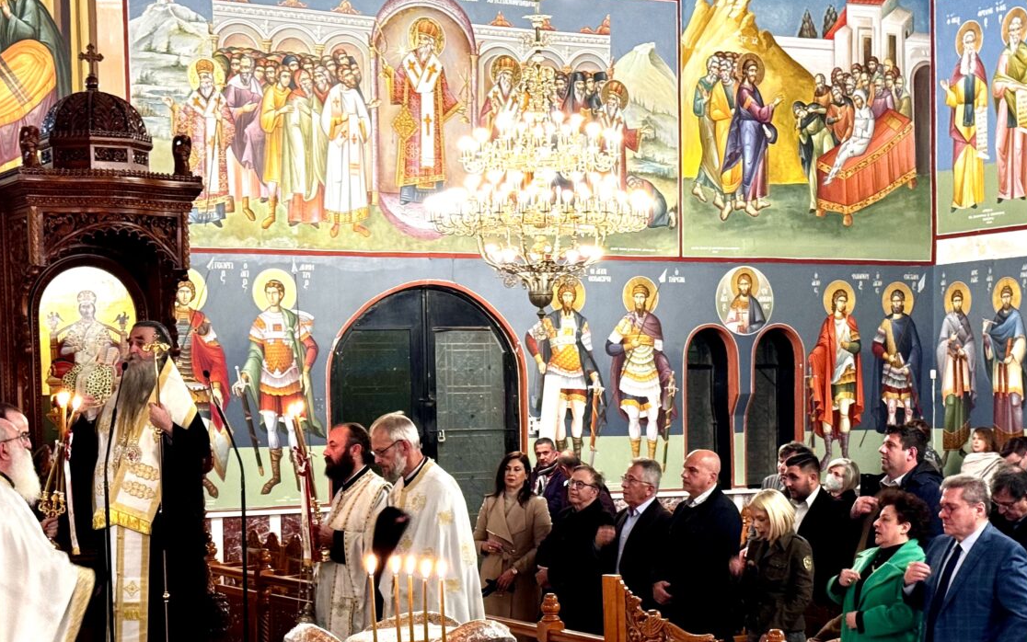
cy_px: 496
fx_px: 1960
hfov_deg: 29.4
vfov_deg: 18.5
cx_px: 522
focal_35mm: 70
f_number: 1.78
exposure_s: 1/33
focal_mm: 6.86
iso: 200
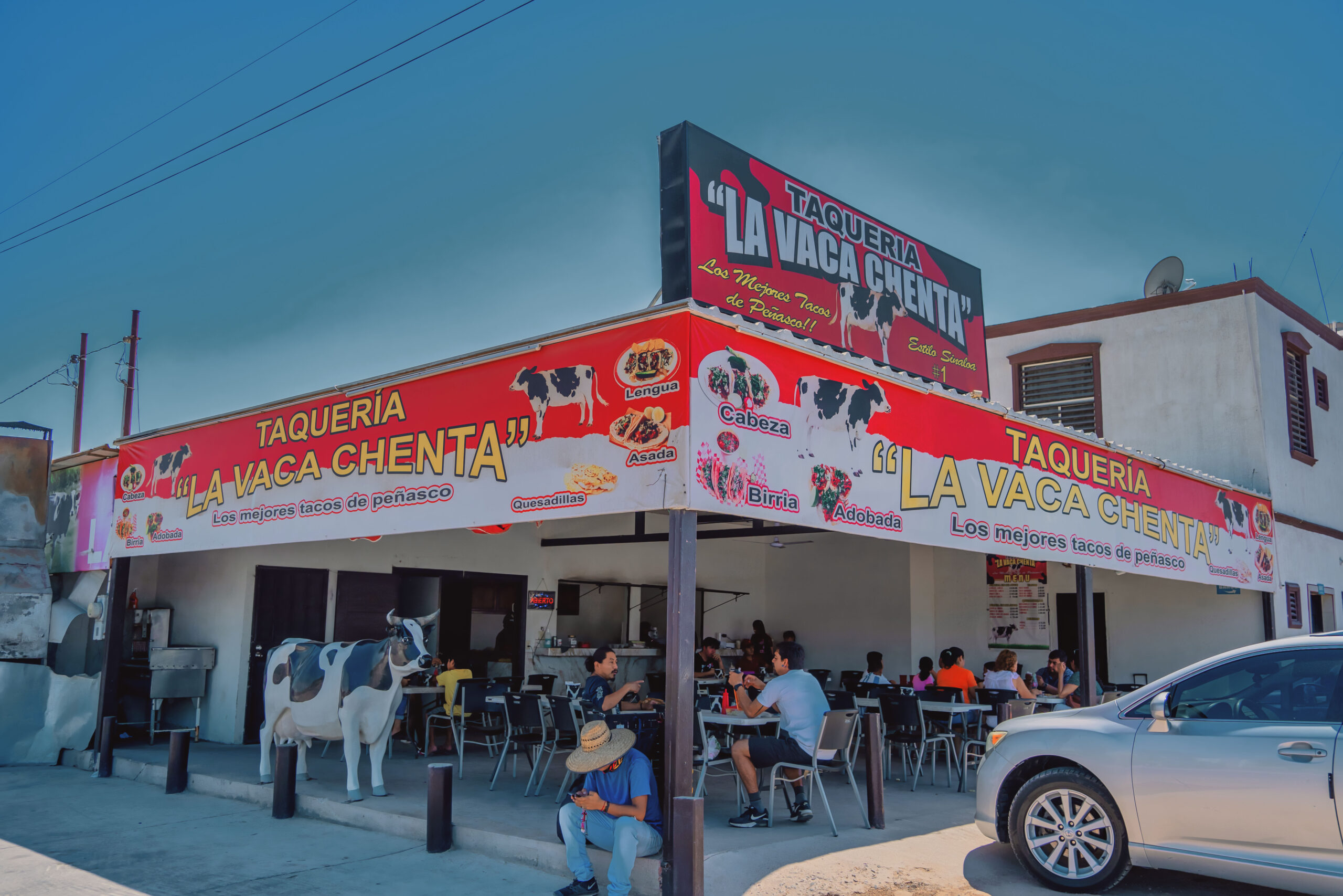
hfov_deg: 60.3
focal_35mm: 31
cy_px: 448
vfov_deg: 42.3
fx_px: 1156
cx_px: 672
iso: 50
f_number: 4.5
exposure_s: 1/1000
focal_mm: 31
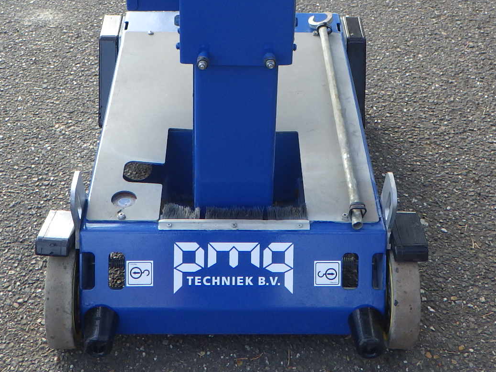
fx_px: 960
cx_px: 253
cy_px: 6
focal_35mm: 67
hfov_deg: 29.0
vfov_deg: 21.2
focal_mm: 6.1
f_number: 3.8
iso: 125
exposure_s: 1/160
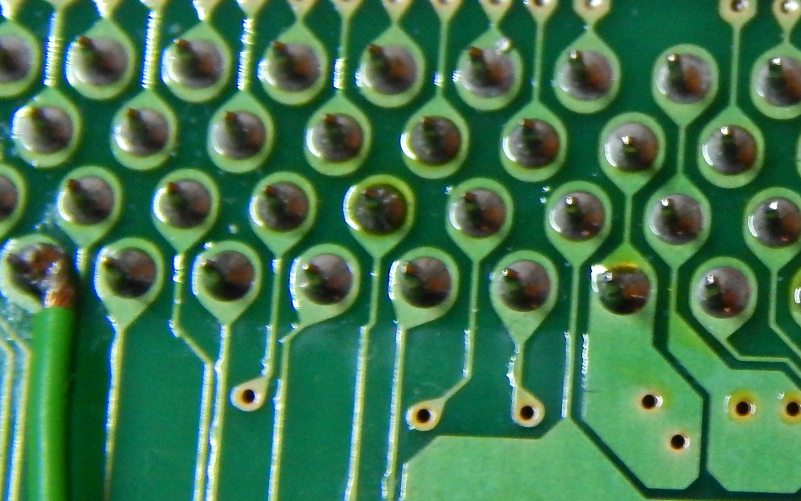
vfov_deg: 6.6
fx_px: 4366
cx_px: 780
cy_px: 280
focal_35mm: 200
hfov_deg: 10.4
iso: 800
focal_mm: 16.6
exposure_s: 1/10
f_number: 4.4
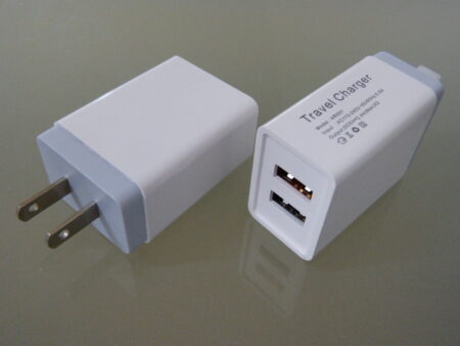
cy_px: 173
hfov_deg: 51.3
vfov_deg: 39.7
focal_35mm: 36
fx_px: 479
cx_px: 230
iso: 400
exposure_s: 1/40
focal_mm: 6.3
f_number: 3.1
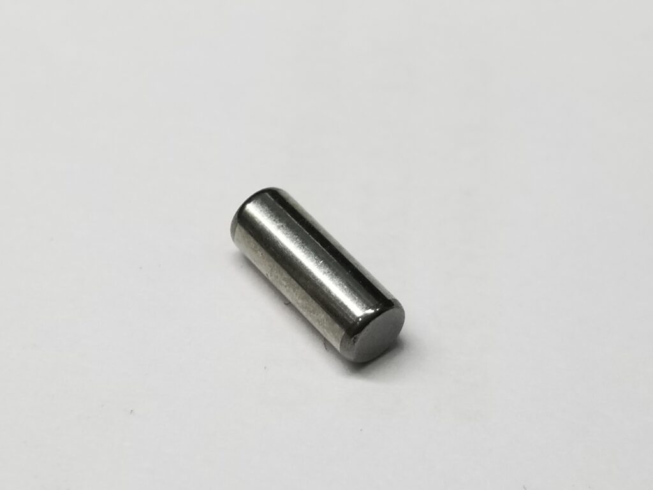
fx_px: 490
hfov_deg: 67.3
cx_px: 326
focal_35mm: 26
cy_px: 245
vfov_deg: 53.1
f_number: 1.7
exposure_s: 1/52
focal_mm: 4.25
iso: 50
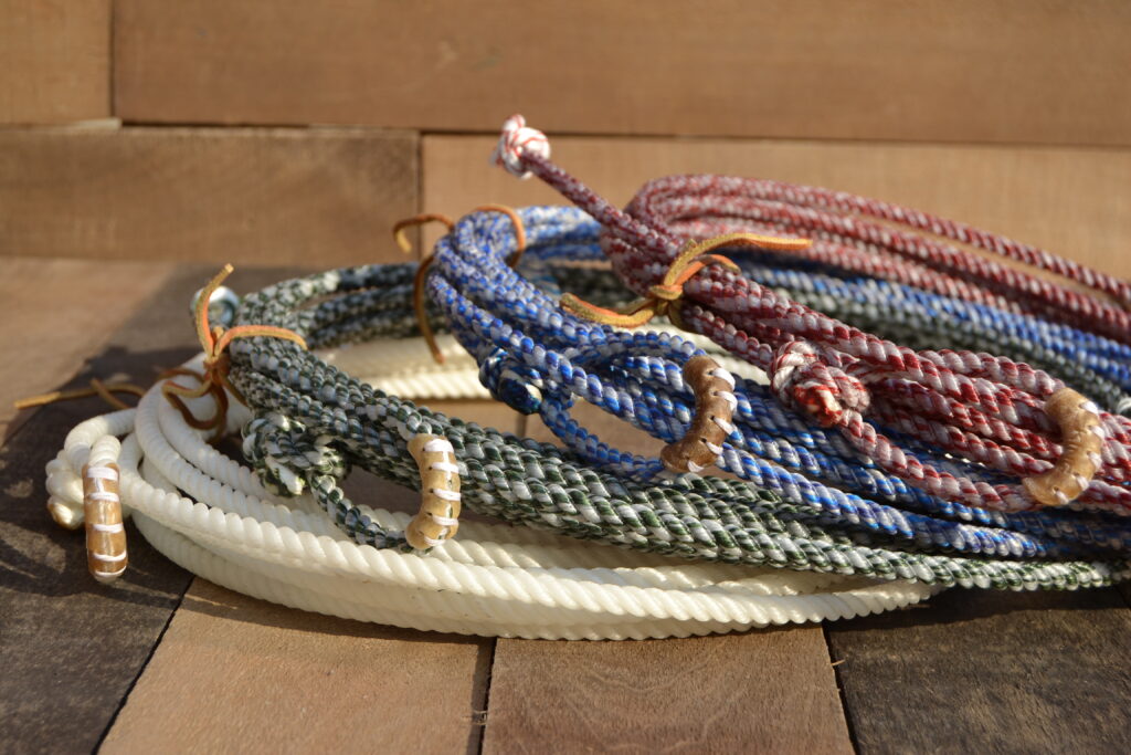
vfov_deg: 19.7
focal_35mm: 69
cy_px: 378
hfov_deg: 29.2
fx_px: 2168
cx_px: 566
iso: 100
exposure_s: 1/200
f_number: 7.1
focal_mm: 46
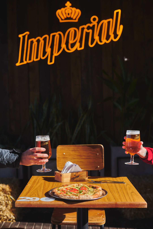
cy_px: 114
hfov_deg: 27.0
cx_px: 76
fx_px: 318
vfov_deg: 39.6
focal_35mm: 50
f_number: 3.2
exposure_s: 1/1250
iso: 100
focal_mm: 50
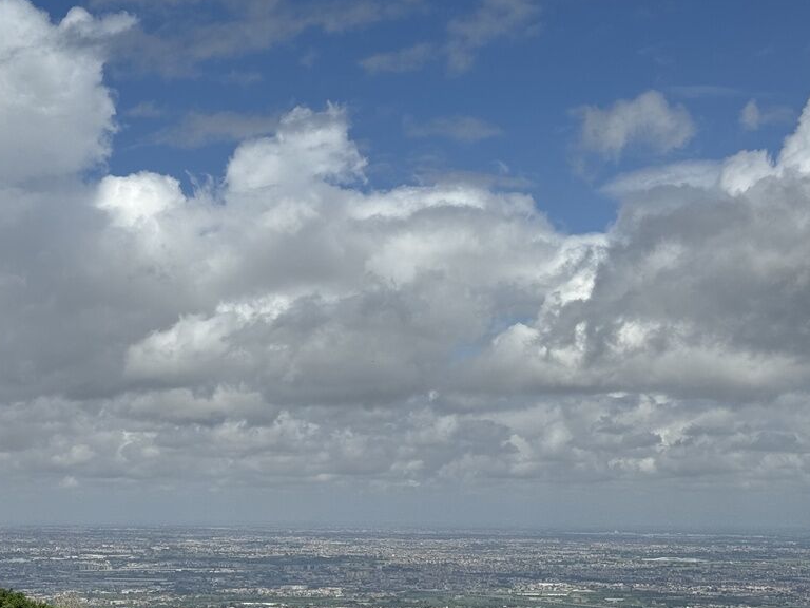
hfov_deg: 25.9
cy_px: 404
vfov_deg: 19.6
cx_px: 321
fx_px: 1755
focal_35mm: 75
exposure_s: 1/10526
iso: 80
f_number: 1.78
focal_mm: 6.76
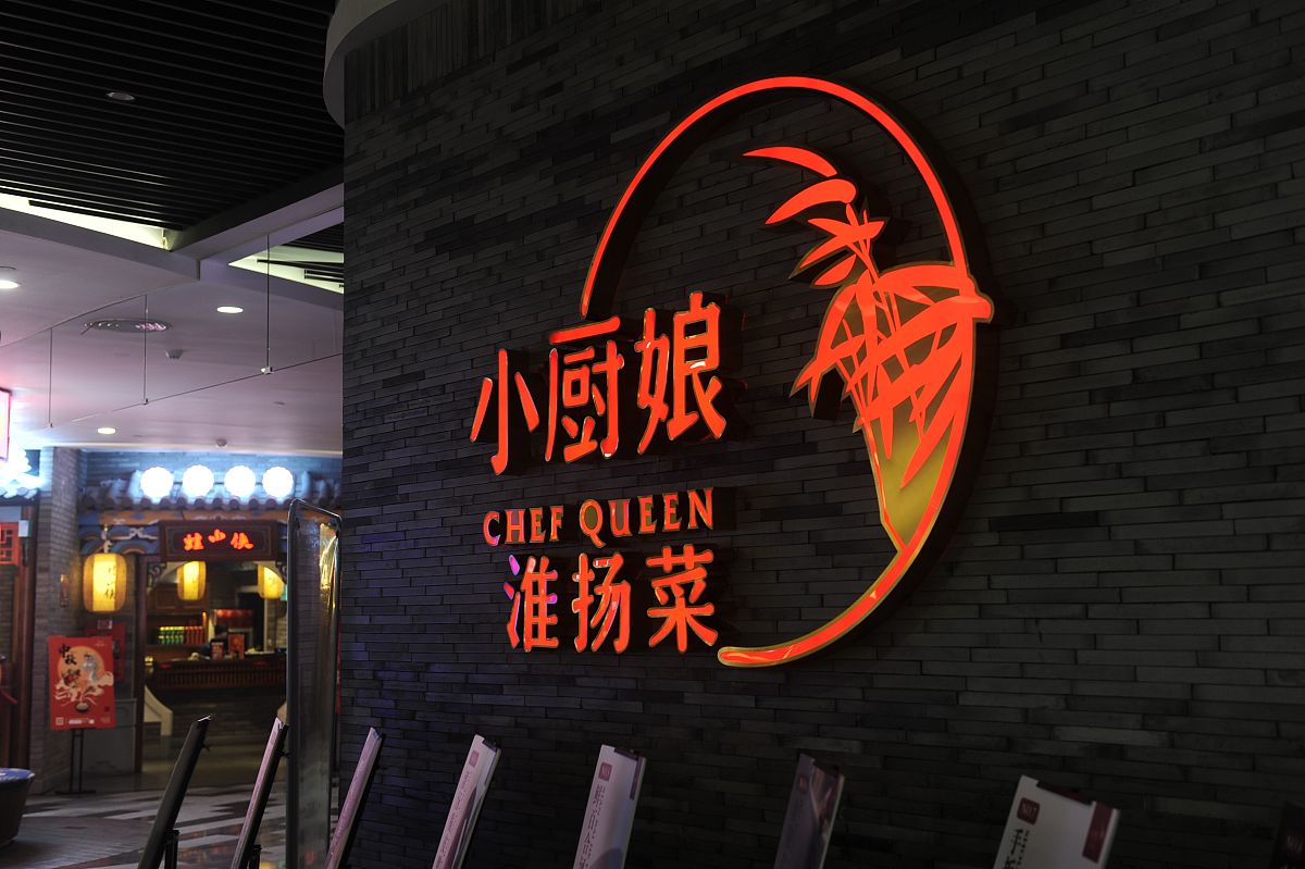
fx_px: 1739
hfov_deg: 41.1
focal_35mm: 48
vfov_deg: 28.1
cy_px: 434
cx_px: 652
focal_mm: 48
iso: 280
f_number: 4.5
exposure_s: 1/30
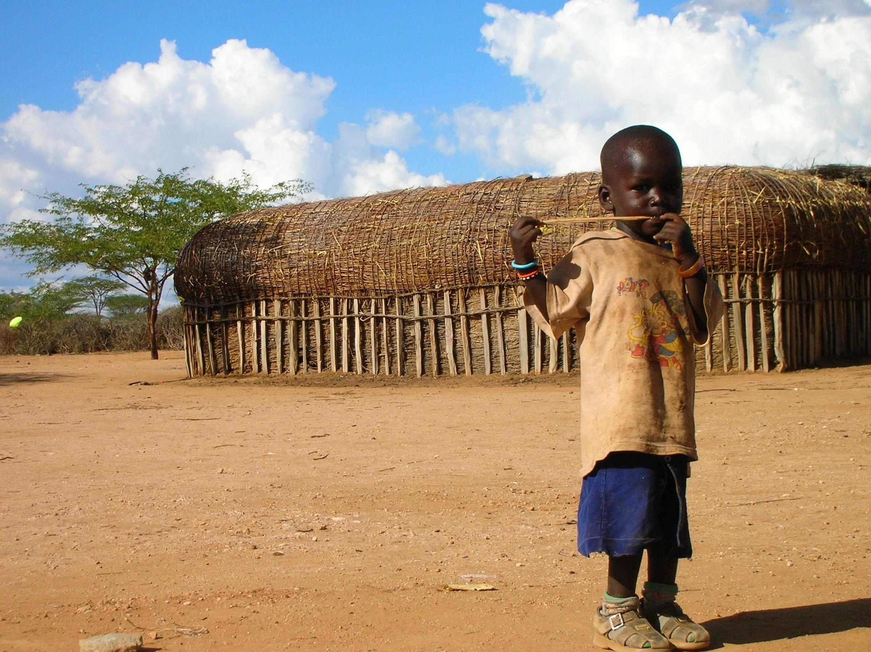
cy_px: 326
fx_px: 1860
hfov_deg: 26.4
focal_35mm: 74
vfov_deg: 19.9
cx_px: 436
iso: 71
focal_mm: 12.3
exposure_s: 1/400
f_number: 6.7
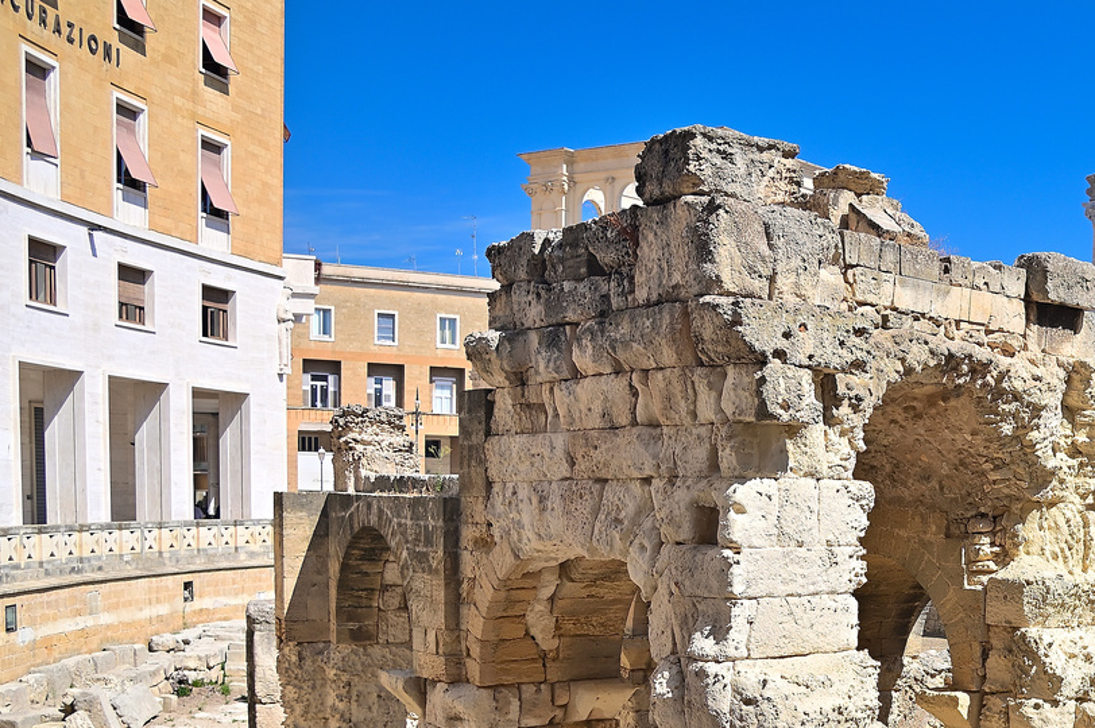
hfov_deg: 38.7
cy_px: 646
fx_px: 1459
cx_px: 955
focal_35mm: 48
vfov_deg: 27.1
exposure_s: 1/500
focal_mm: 24
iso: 100
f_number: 4
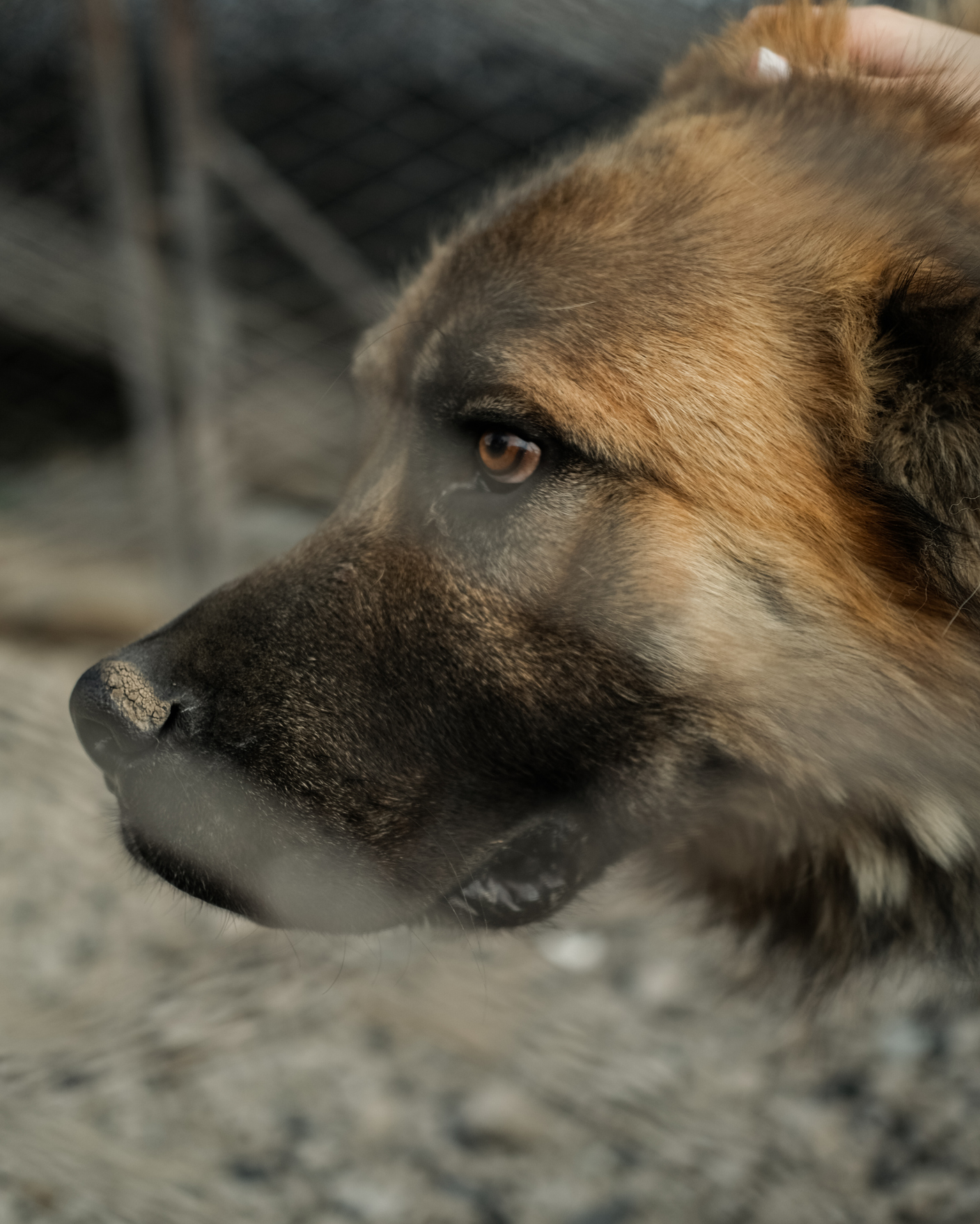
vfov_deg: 31.4
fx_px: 2175
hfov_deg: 25.4
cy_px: 651
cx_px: 492
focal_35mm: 60
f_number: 2
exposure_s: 1/1000
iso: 160
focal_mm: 35
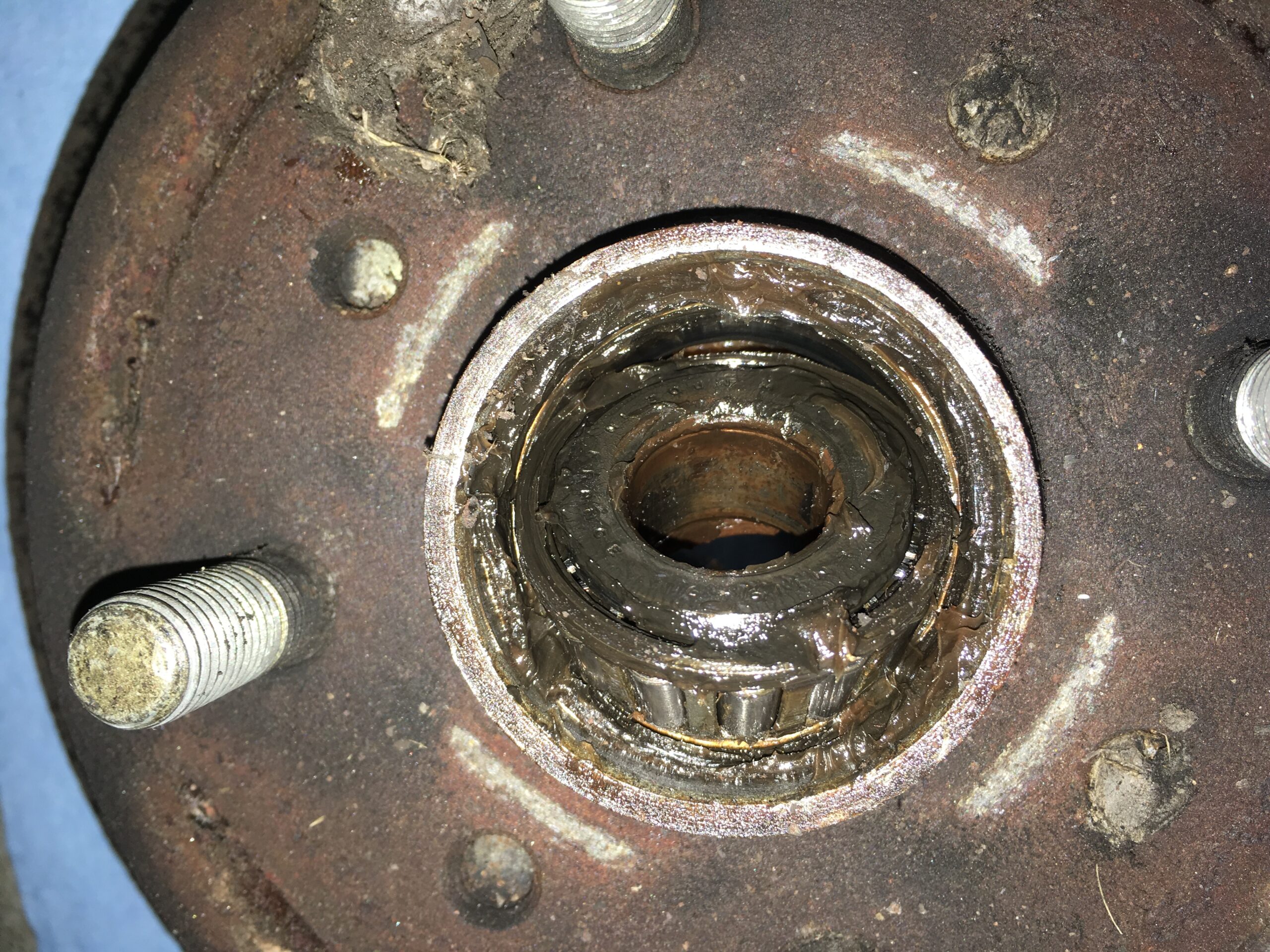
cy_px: 476
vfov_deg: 48.2
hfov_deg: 61.7
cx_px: 635
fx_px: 1064
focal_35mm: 29
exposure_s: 1/34
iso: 25
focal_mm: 4.15
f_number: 2.2
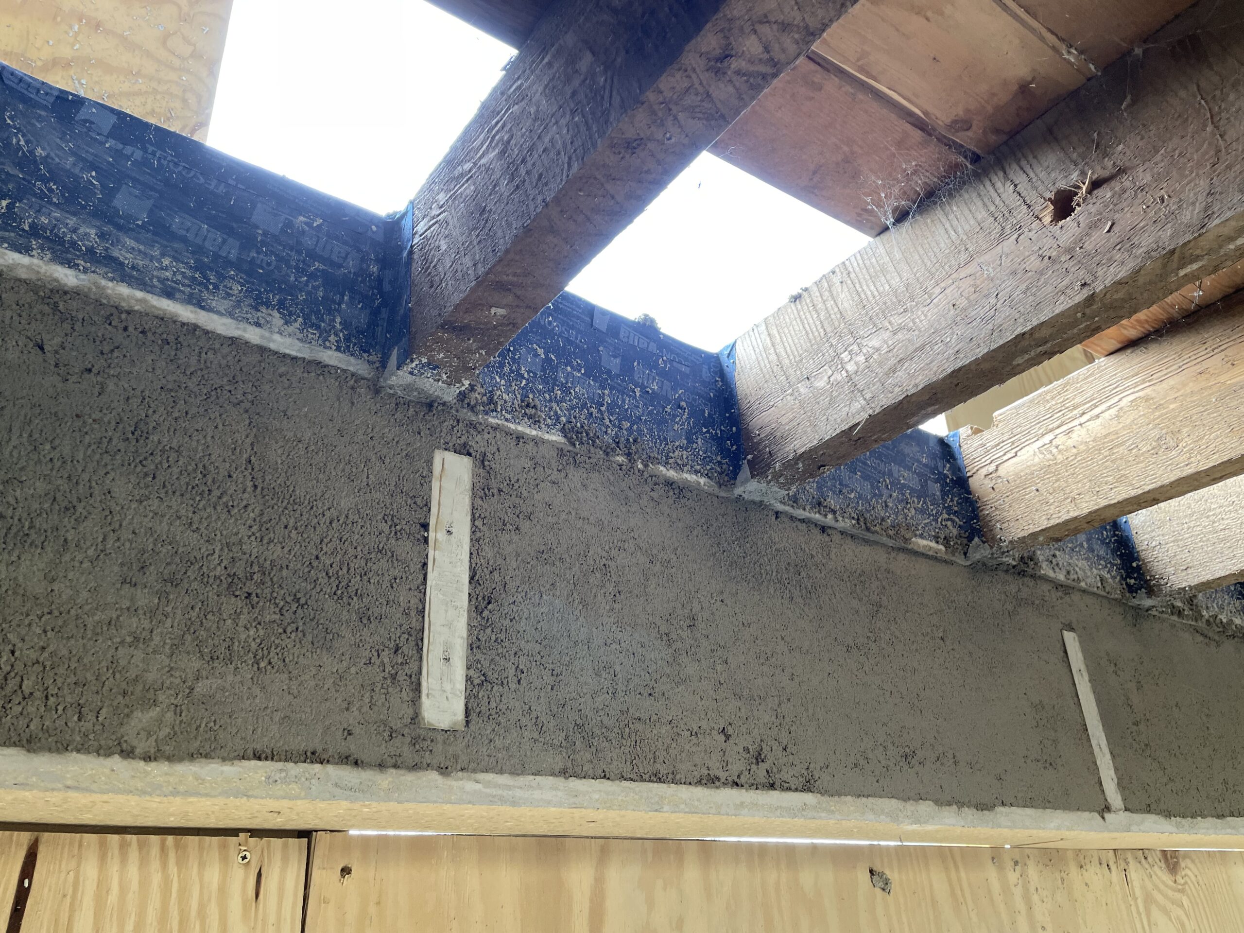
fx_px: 934
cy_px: 466
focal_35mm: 26
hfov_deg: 67.3
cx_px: 622
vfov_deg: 53.1
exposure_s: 1/100
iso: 100
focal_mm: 4.2
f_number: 1.6
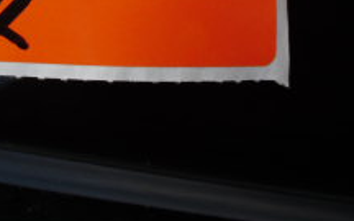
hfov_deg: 18.0
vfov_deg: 11.1
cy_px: -123
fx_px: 1090
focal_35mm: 113
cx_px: -5
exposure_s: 1/320
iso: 100
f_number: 3.1
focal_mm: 6.3
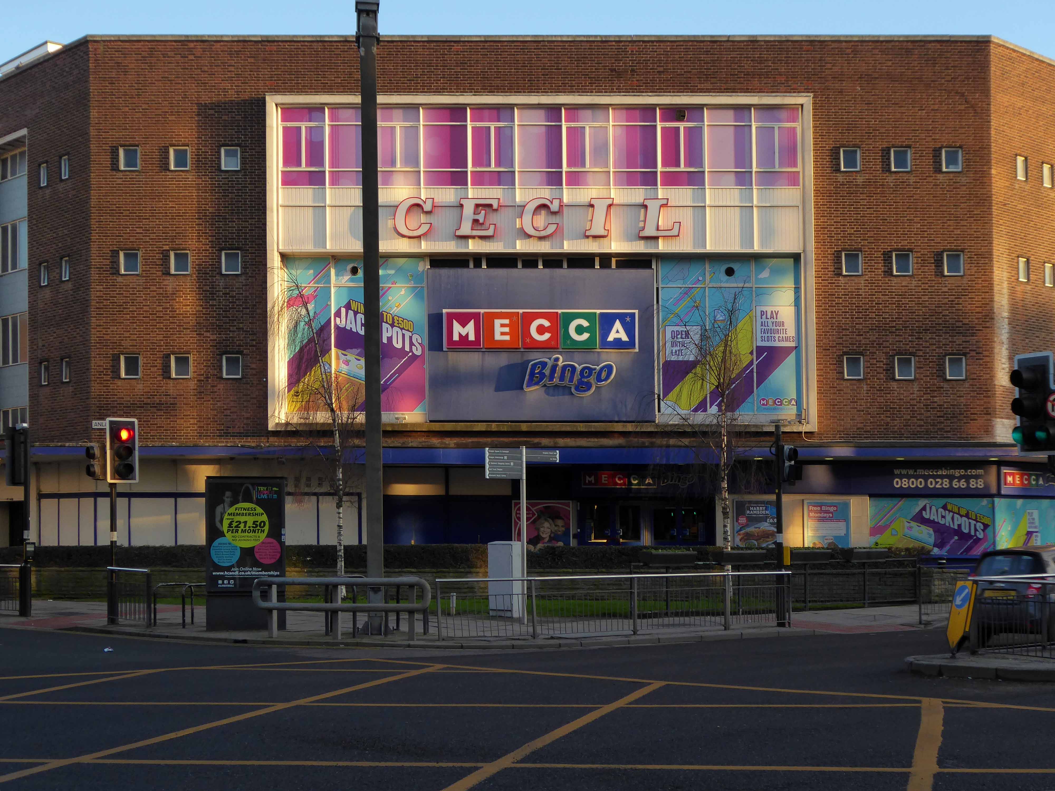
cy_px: 396
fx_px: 1615
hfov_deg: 36.2
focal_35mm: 53
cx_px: 528
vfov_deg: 27.5
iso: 125
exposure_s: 1/125
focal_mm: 9
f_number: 4.1
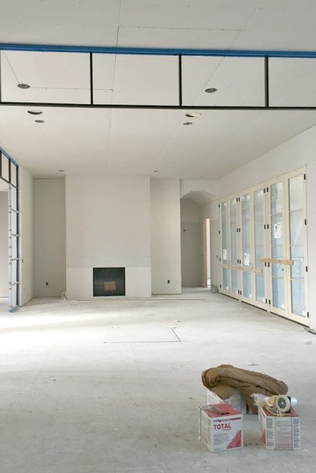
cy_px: 235
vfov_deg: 58.7
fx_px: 421
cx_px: 131
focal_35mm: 32
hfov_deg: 41.0
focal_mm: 4.15
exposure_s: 1/30
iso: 100
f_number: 2.2
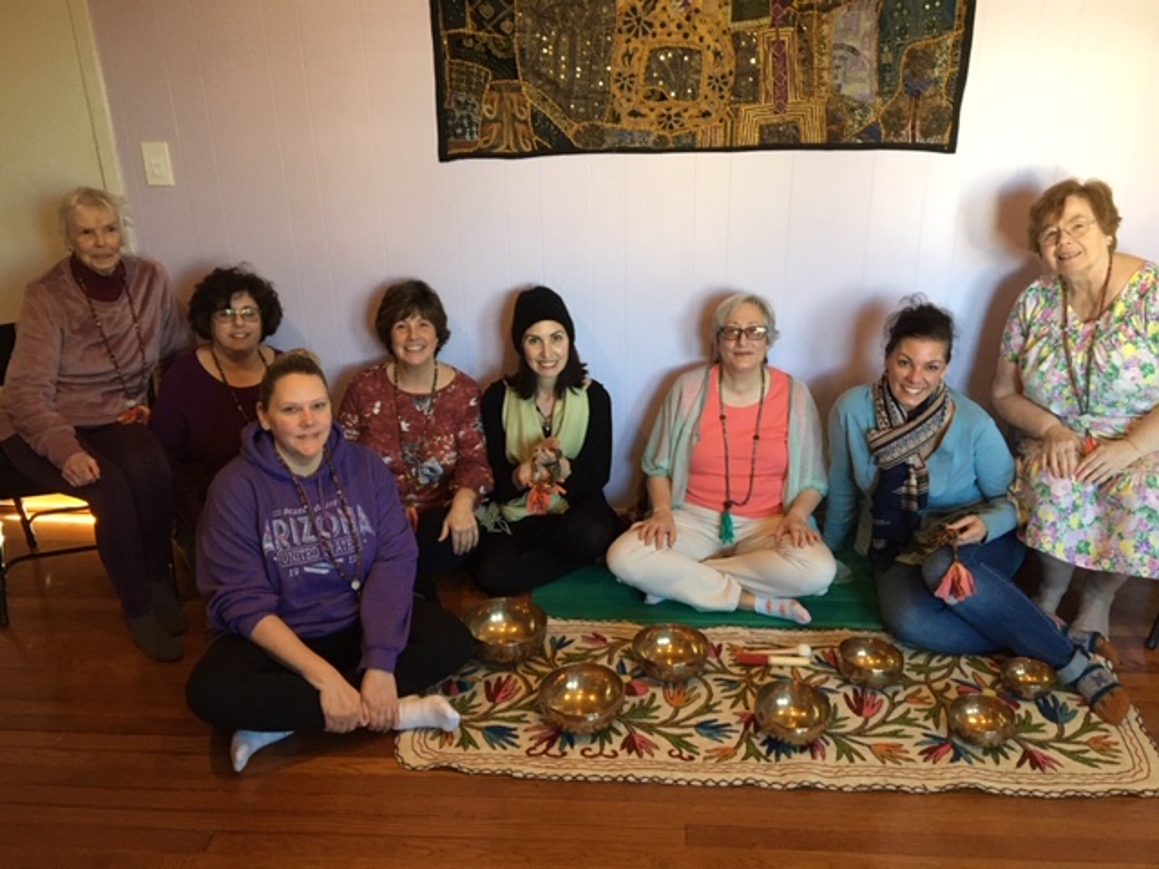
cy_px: 434
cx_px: 580
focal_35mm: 29
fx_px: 971
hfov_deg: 61.7
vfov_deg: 48.2
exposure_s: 1/24
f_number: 2.2
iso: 200
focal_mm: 4.15
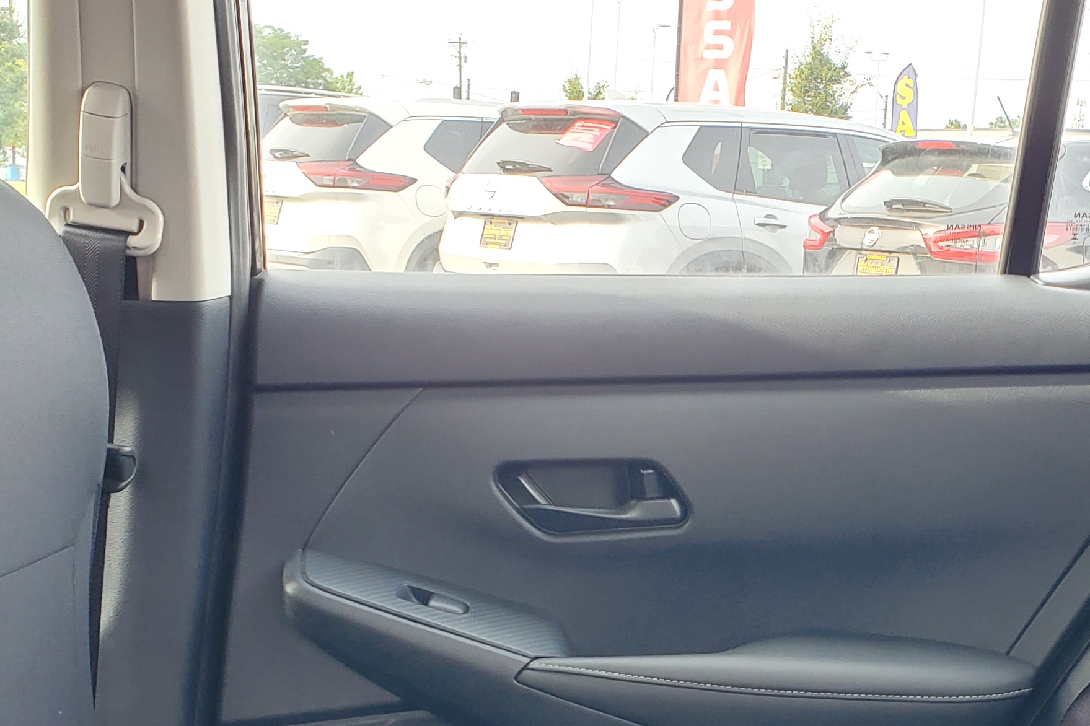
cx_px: 732
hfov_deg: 32.1
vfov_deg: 21.4
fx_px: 1877
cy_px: 662
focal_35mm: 62
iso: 100
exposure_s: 1/60
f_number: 2.4
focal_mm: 4.3
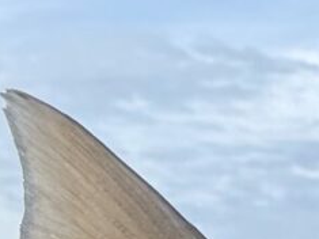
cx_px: 930
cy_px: 320
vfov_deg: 8.6
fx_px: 1566
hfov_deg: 9.4
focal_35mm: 170
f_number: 1.6
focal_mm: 5.1
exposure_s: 1/2924
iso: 32
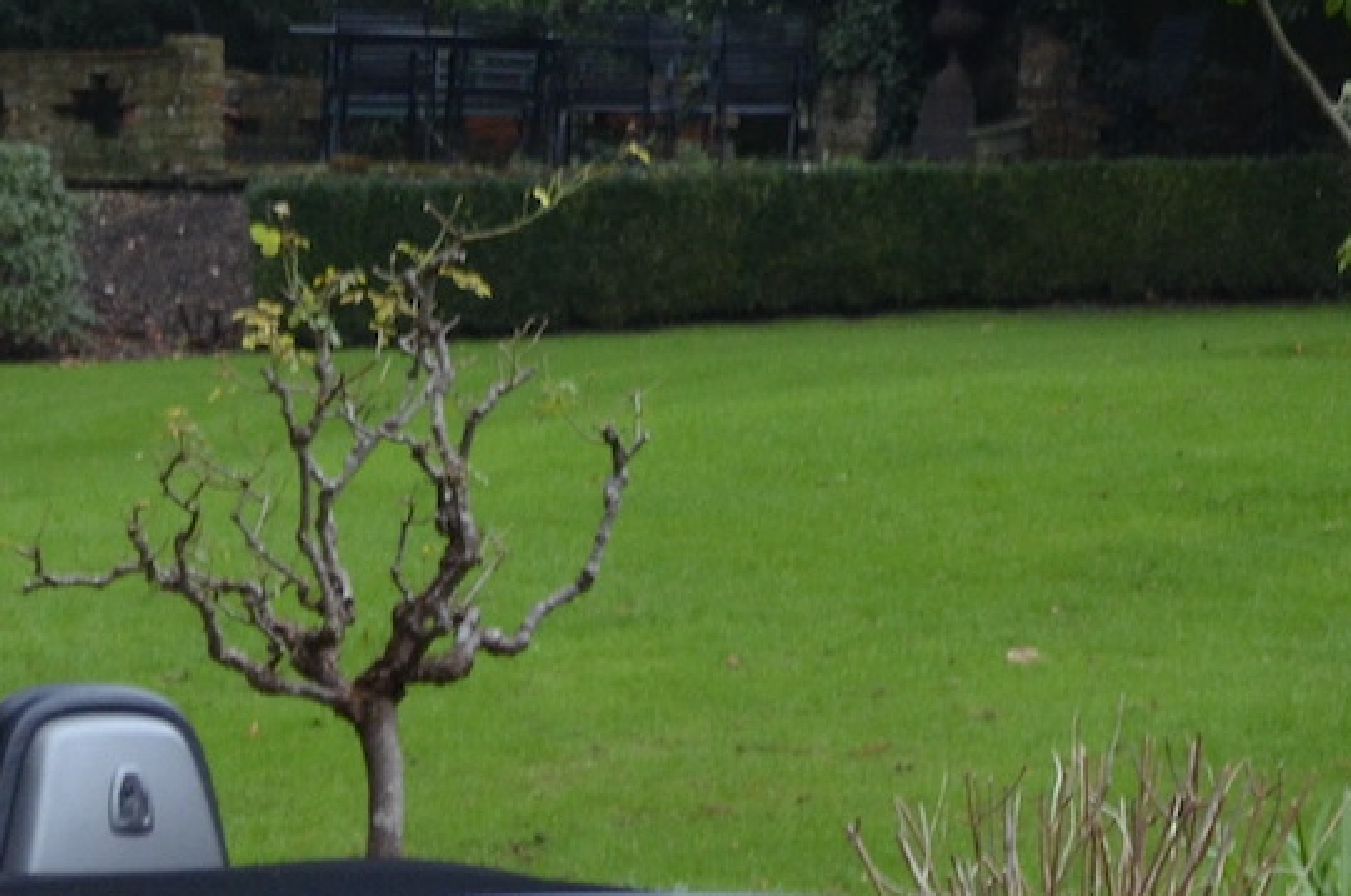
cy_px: 1530
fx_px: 7080
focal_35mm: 189
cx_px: -158
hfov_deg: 10.8
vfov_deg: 7.1
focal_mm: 34
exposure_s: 1/60
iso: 800
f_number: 4.2
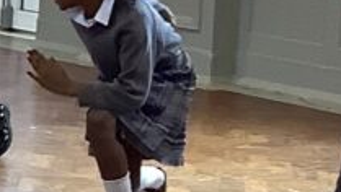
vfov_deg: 4.9
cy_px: 42
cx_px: -538
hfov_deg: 7.9
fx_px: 2244
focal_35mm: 248
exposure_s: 1/50
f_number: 2.4
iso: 250
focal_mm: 3.3
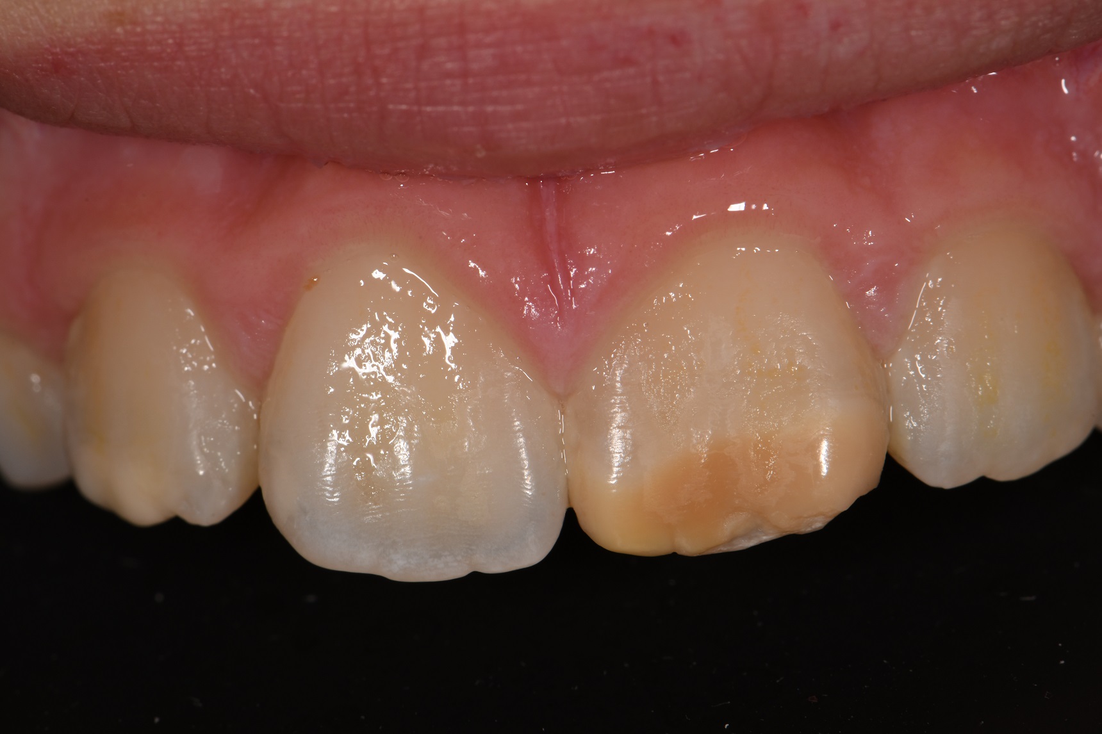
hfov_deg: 16.3
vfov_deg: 10.9
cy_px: 367
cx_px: 551
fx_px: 3856
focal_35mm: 126
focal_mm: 105
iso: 200
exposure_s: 1/160
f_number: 32
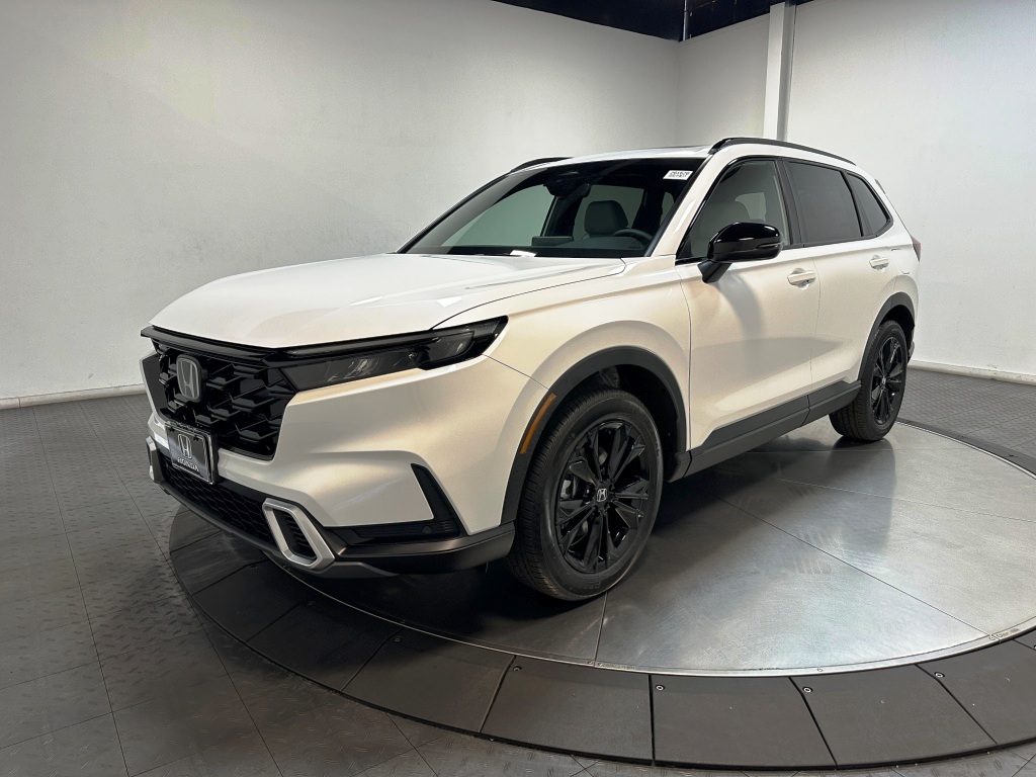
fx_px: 718
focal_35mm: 24
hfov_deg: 71.6
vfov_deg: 56.8
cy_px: 388
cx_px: 518
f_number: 1.78
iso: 160
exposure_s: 1/60
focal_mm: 6.86
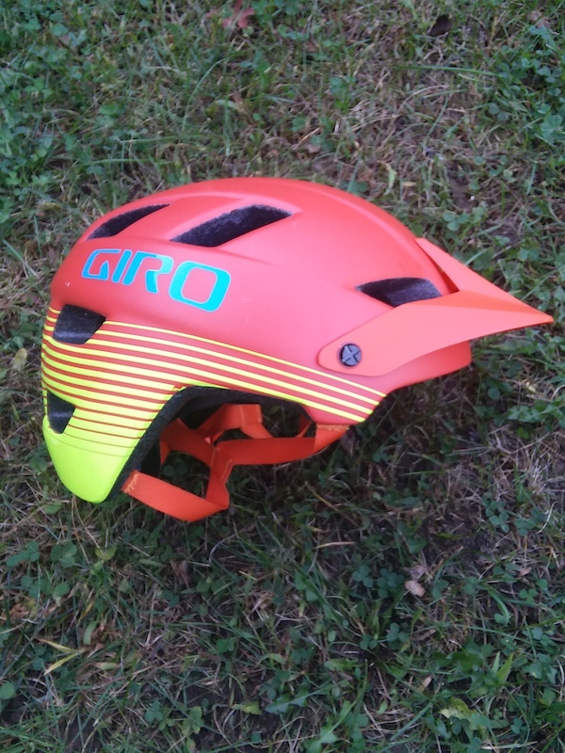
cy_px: 376
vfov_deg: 61.7
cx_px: 282
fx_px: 631
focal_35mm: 29
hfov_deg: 48.2
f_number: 1.9
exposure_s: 1/60
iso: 50
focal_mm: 2.47
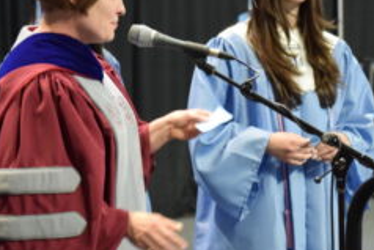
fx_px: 1933
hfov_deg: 11.0
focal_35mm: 186
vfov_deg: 7.4
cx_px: 192
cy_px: 85
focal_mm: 72
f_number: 4.2
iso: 1800
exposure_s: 1/60
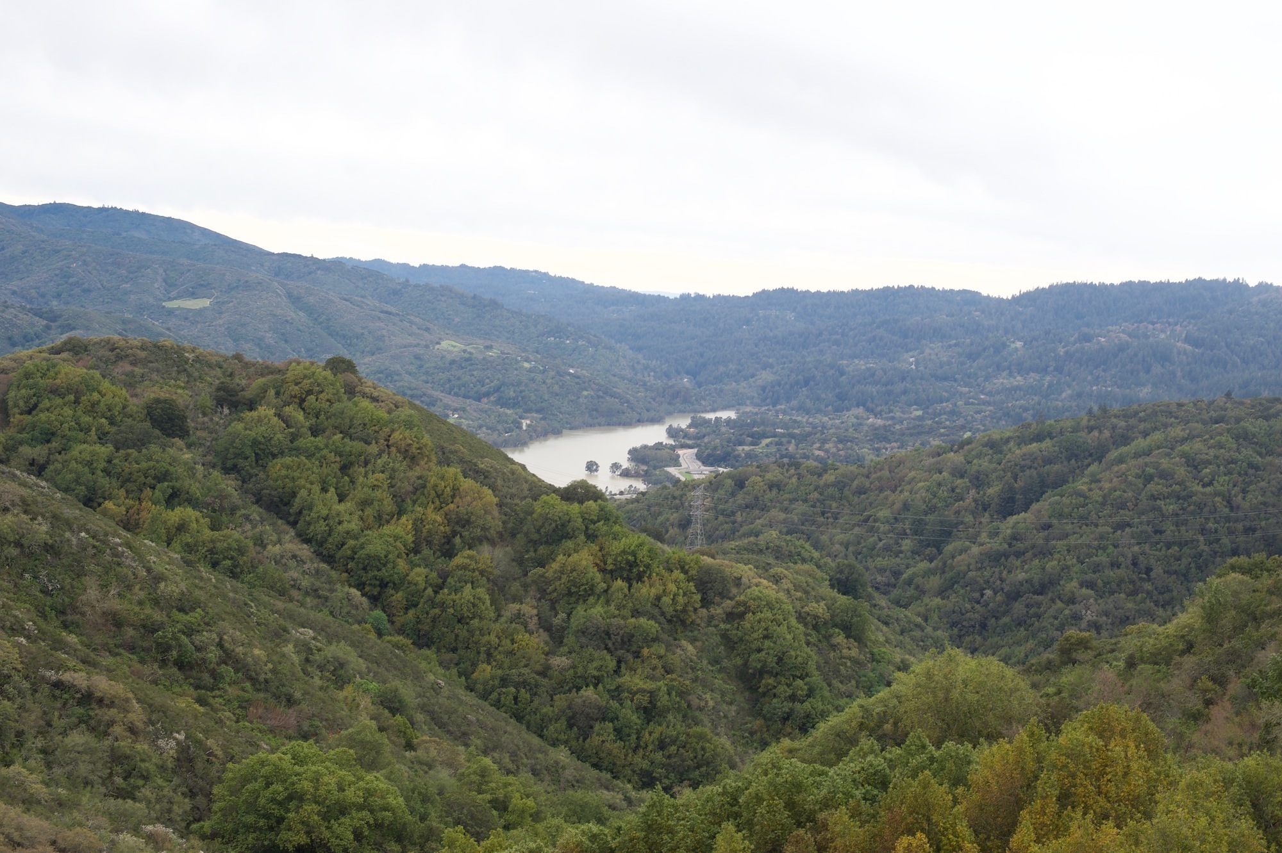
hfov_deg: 39.6
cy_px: 426
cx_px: 641
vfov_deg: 27.0
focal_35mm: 50
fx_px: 1779
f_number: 9
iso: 400
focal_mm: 50
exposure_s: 1/200
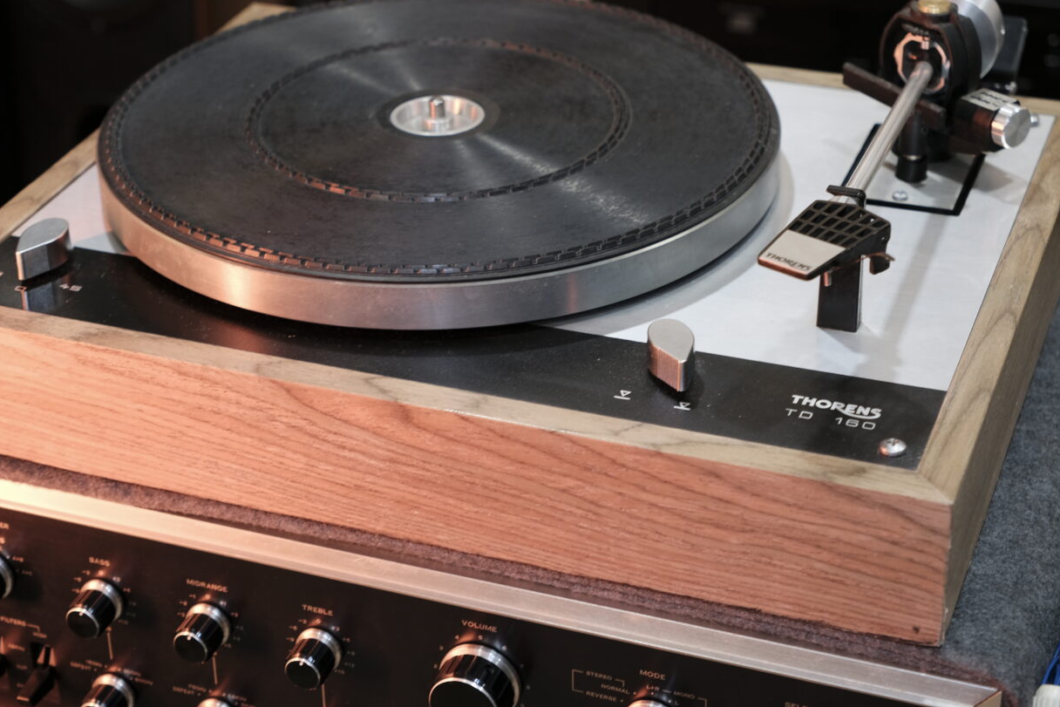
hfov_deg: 28.0
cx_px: 466
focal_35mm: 72
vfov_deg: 18.9
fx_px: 2120
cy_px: 262
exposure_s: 1/15
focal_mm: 37.8
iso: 500
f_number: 3.6
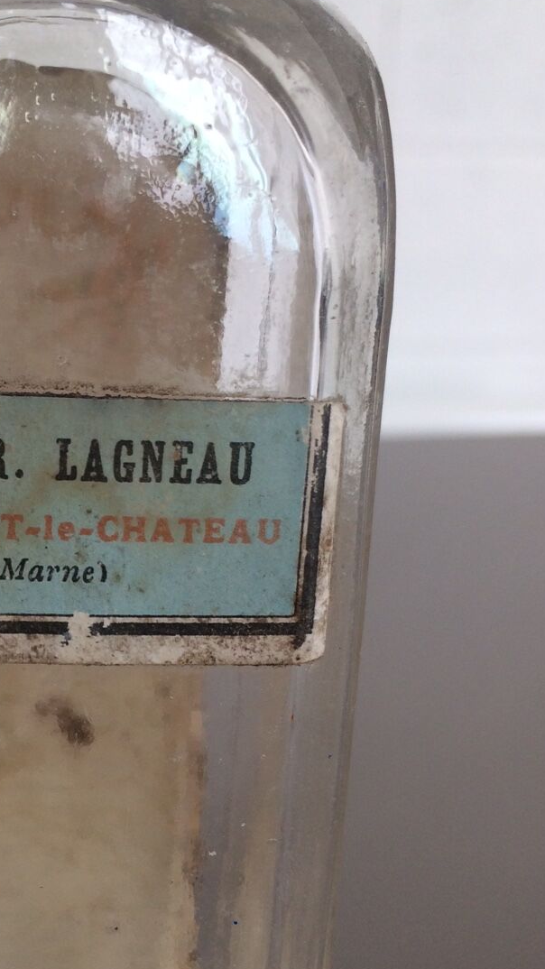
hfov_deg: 24.2
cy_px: 607
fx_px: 1233
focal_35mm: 48
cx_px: 48
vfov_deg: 42.6
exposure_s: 1/100
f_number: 2.2
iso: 40
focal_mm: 4.15
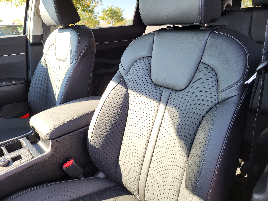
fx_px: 201
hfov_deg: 67.3
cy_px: 100
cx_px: 134
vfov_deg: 53.1
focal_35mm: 26
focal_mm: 5.4
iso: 40
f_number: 1.8
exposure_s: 1/120
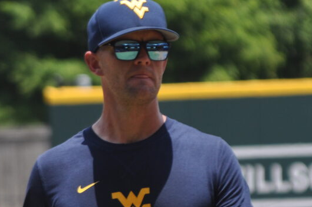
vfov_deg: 1.6
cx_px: 165
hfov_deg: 2.4
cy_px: 206
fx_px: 7537
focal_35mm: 871
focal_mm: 200
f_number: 6.3
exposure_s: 1/640
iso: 200
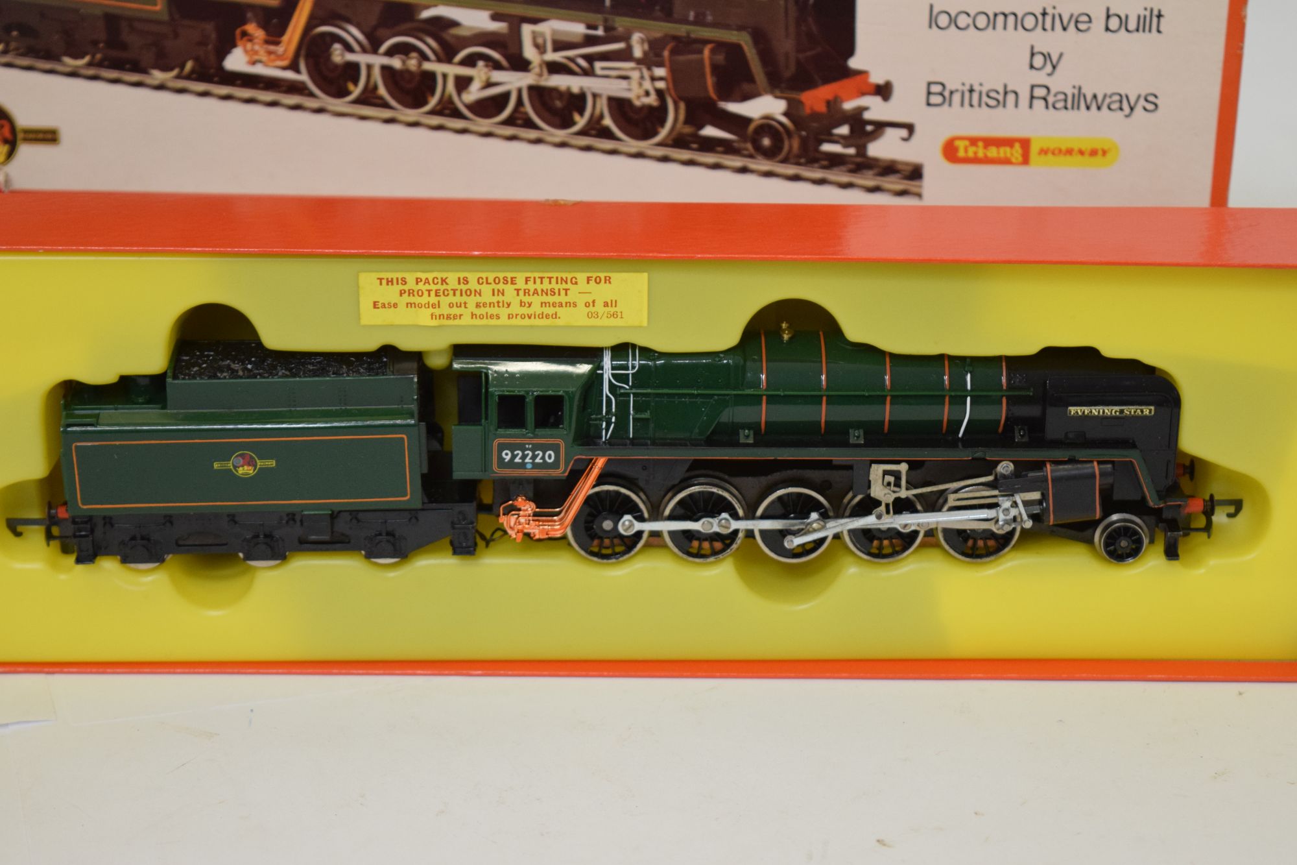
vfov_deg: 17.5
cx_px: 648
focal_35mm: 78
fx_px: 2810
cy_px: 432
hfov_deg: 26.0
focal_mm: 52
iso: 1600
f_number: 5.6
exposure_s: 1/125
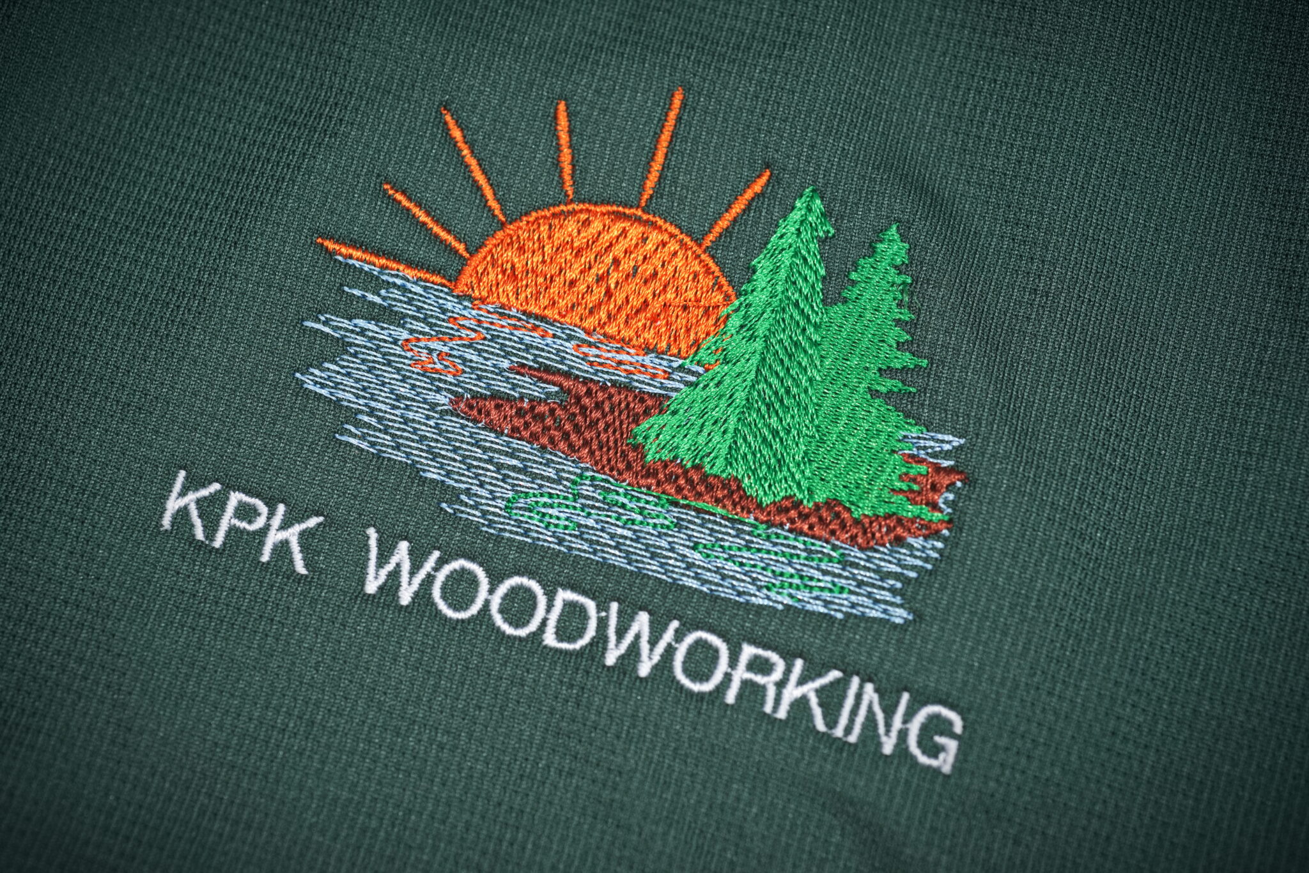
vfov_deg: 22.6
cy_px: 436
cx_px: 654
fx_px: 2182
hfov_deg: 33.4
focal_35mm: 60
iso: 1250
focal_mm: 60
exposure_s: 1/250
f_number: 8
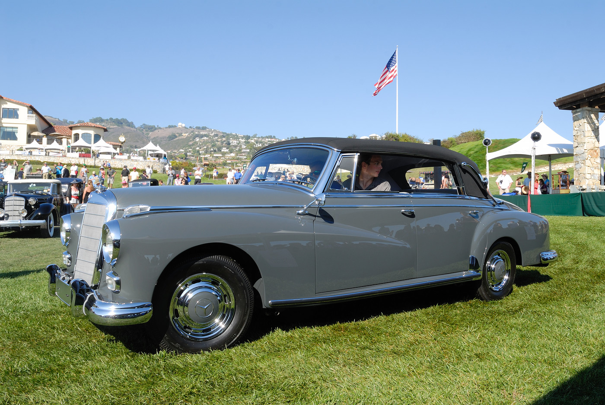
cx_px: 302
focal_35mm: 30
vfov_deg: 43.7
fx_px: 505
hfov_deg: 61.9
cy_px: 202
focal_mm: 20
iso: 100
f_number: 13
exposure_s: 1/60
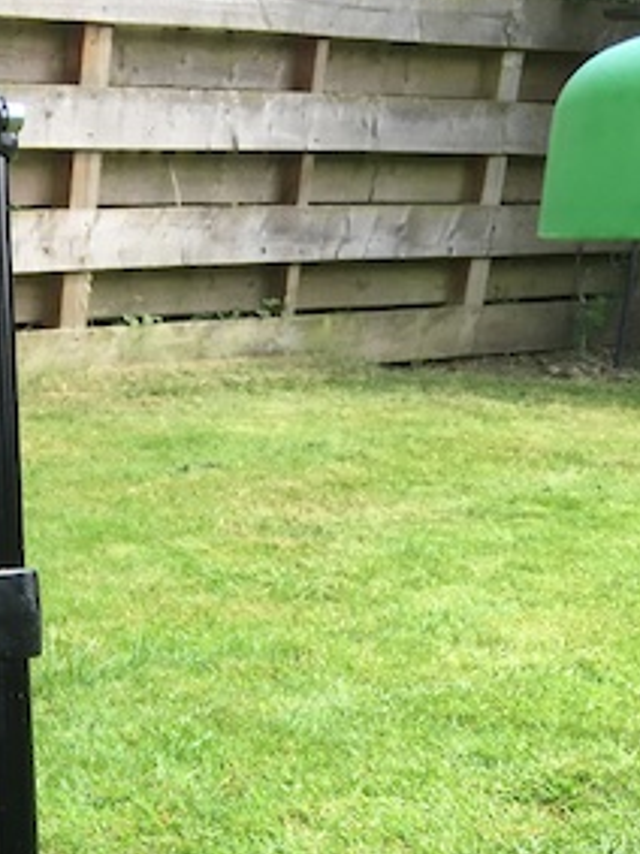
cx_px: -211
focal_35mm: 82
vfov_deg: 21.5
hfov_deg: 16.9
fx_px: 2023
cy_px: 1117
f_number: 2.2
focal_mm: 4.15
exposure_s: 1/371
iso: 25
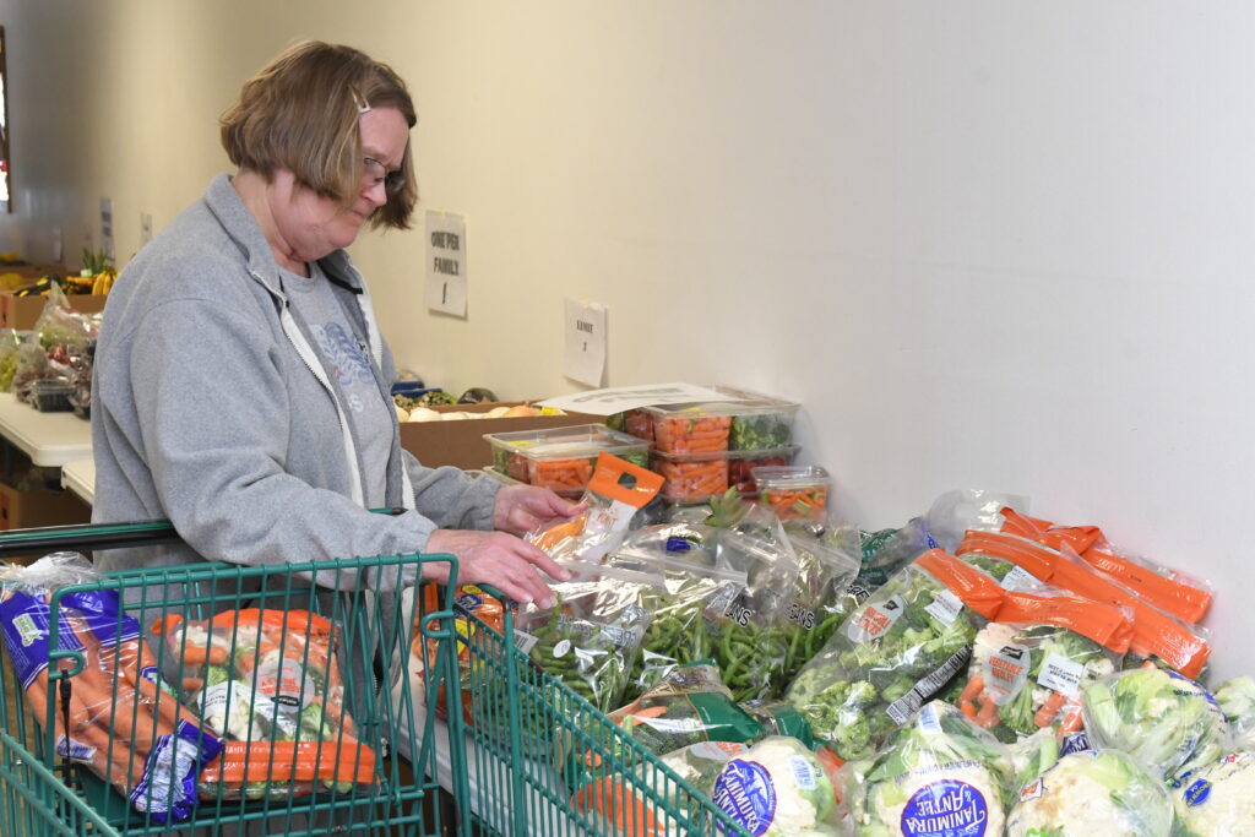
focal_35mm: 68
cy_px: 418
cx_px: 628
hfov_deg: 29.9
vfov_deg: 20.2
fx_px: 2353
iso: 2500
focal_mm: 45
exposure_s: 1/125
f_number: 8
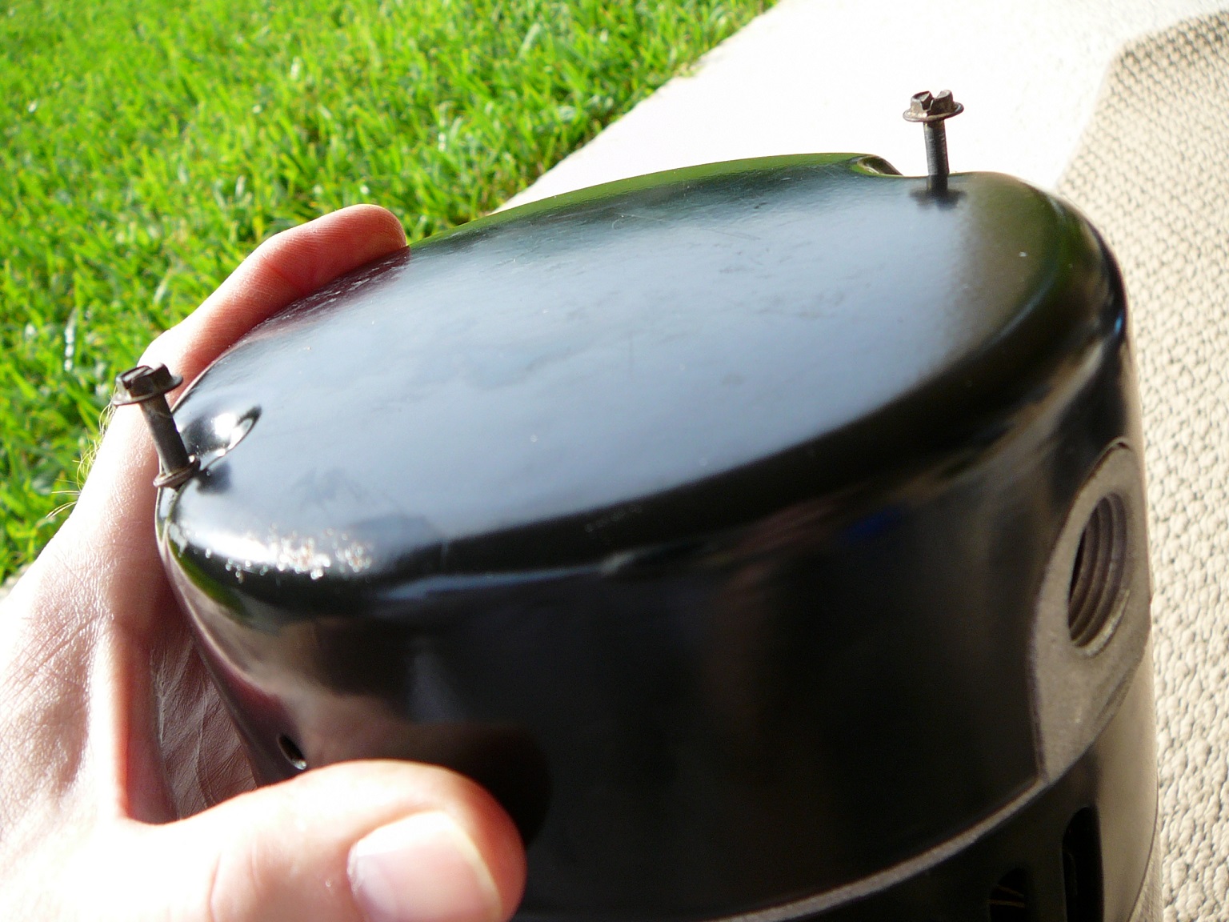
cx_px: 614
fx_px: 1243
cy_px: 461
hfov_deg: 52.6
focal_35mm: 35
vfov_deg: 40.7
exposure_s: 1/250
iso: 80
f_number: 2.8
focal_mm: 5.2
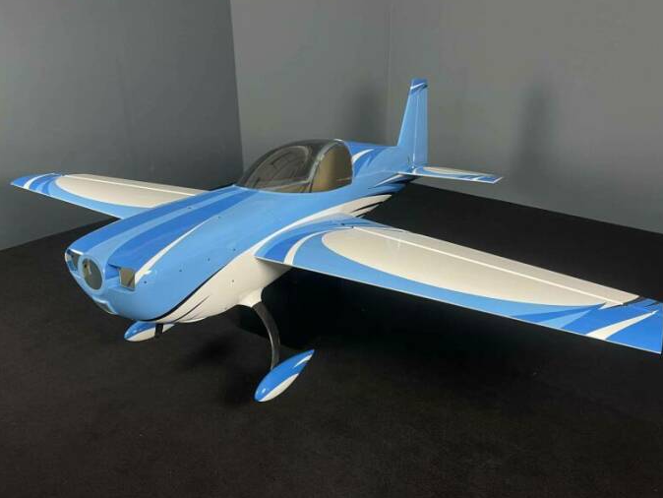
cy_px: 247
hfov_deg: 65.3
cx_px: 342
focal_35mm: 27
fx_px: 517
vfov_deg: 51.4
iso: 80
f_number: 1.6
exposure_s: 1/50
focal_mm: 5.1
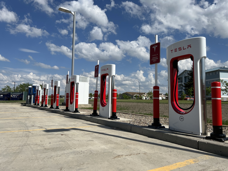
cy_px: 86
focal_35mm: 26
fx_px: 171
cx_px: 114
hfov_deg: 67.3
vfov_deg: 53.1
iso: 50
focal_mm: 5.7
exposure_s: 1/8000
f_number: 1.5
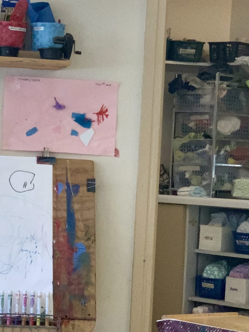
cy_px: 229
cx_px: 41
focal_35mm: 142
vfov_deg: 13.9
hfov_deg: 10.4
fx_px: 1362
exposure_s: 1/60
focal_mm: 6
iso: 64
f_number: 2.4
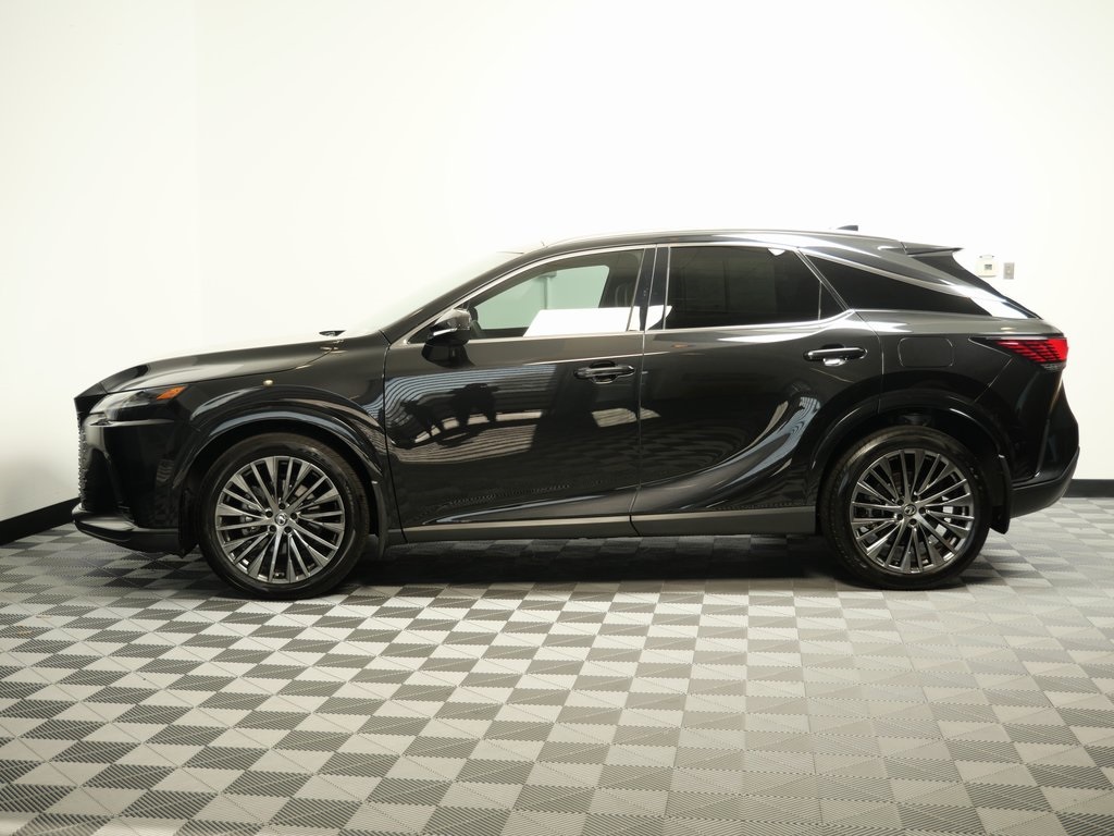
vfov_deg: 36.0
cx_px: 557
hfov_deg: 46.8
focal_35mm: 40
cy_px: 418
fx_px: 1287
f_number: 4.1
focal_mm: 20
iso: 250
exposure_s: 1/200
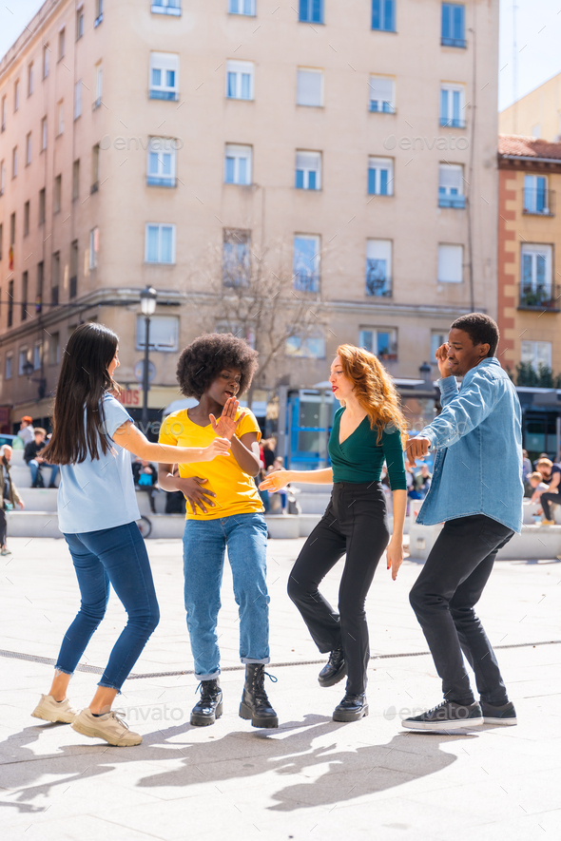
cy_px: 420
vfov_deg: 35.5
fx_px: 1316
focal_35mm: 56
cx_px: 280
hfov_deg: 24.1
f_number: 2.8
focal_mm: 56.3
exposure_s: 1/1600
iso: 100
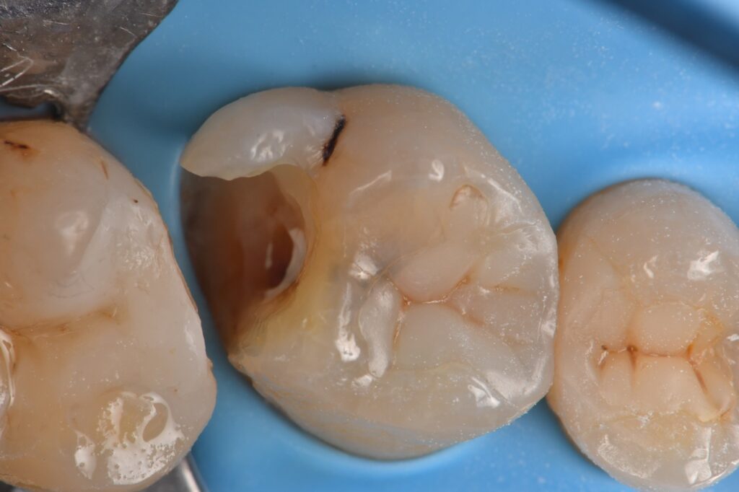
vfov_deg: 8.7
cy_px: 246
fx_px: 3222
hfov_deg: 13.1
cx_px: 370
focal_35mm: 157
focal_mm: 105
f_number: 32
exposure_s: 1/160
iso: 200
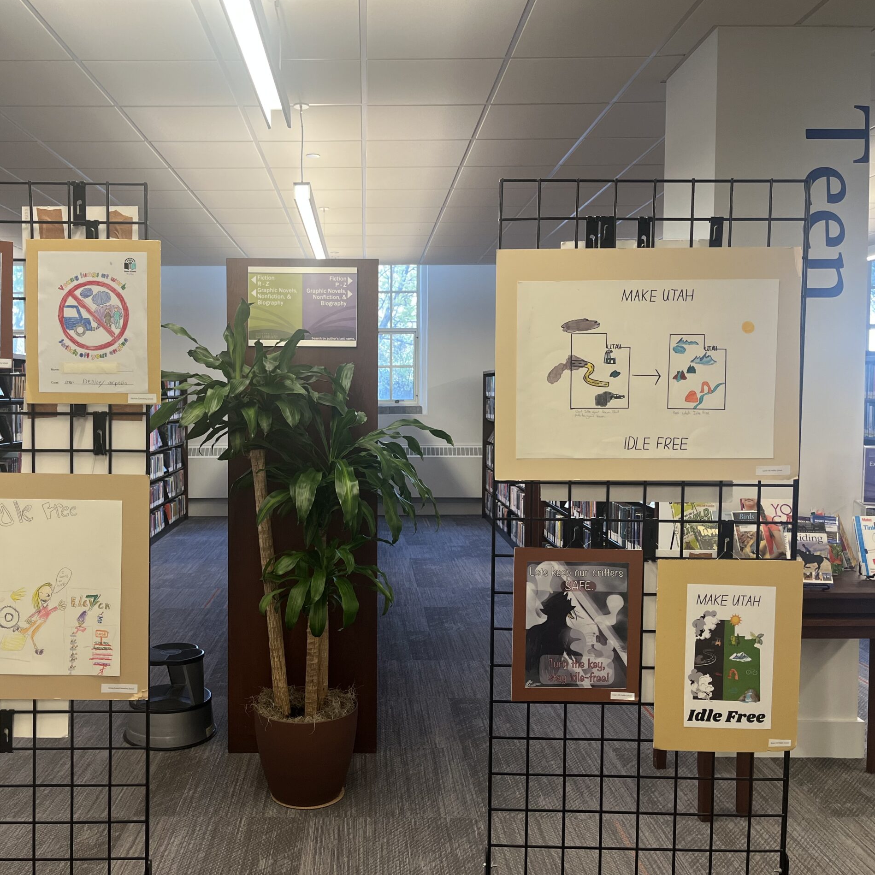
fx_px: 887
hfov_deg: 52.2
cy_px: 436
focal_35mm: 31
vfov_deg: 52.5
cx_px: 354
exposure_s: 1/120
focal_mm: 5.1
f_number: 1.6
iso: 125
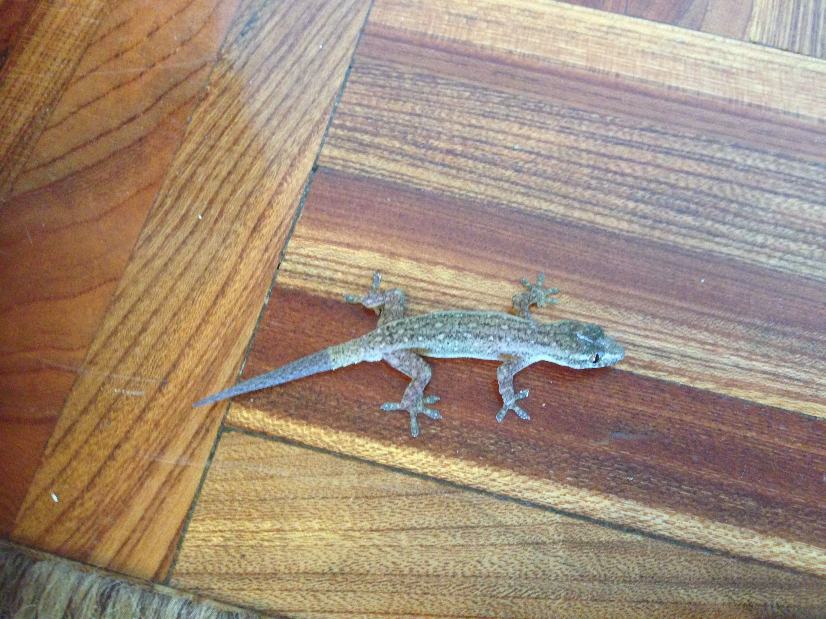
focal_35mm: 33
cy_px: 310
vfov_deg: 42.9
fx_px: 787
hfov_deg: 55.4
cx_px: 413
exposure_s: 1/20
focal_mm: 4.12
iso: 320
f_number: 2.4
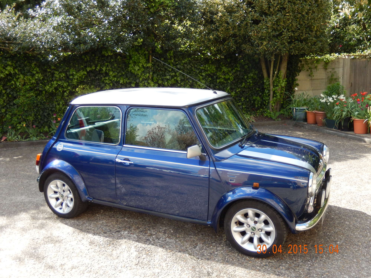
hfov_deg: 51.4
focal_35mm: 36
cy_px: 139
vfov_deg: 39.7
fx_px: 386
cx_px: 186
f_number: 4
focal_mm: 6.5
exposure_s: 1/200
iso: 125
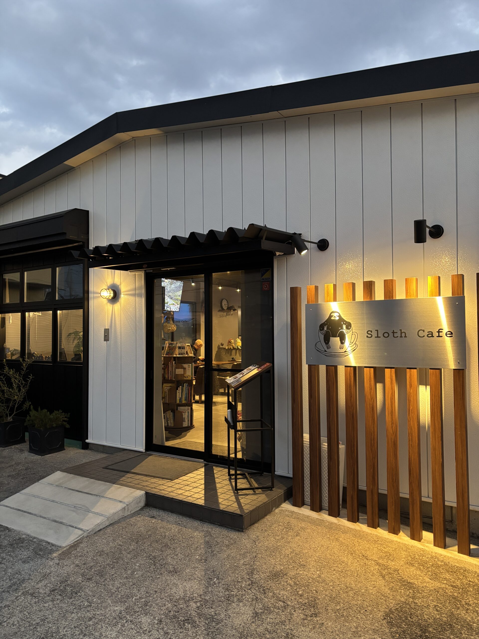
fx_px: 480
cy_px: 320
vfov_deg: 67.3
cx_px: 240
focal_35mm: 26
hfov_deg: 53.1
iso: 400
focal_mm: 5.96
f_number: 1.6
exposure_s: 1/50
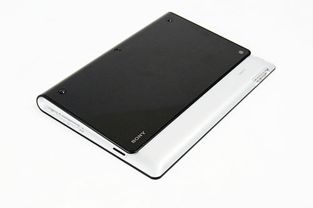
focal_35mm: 45
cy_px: 104
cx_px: 156
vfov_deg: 29.8
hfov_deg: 43.6
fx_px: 391
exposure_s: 1/40
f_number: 5.6
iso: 400
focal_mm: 30
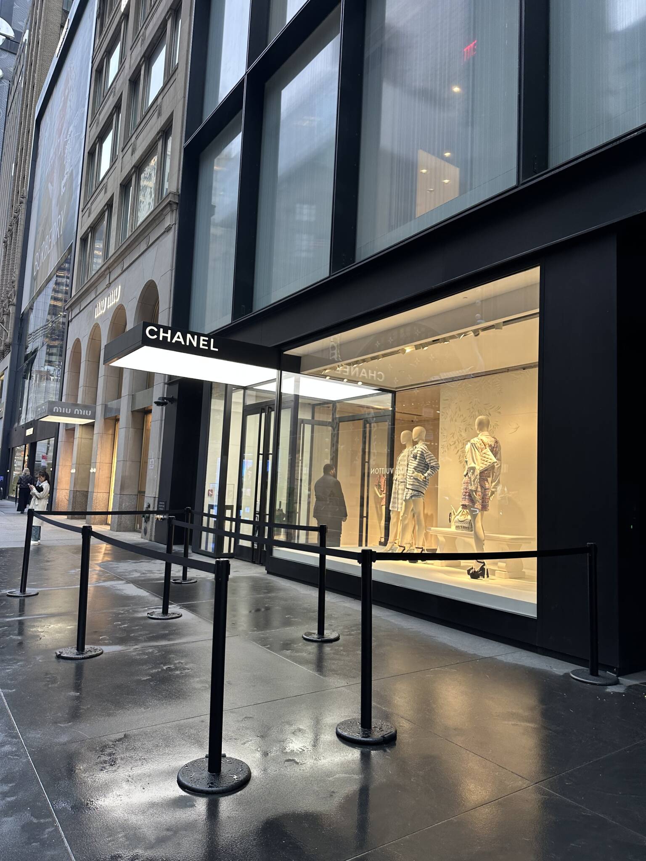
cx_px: 323
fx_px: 597
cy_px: 430
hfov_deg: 56.8
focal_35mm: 24
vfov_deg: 71.6
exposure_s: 1/120
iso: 100
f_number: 1.78
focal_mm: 6.86
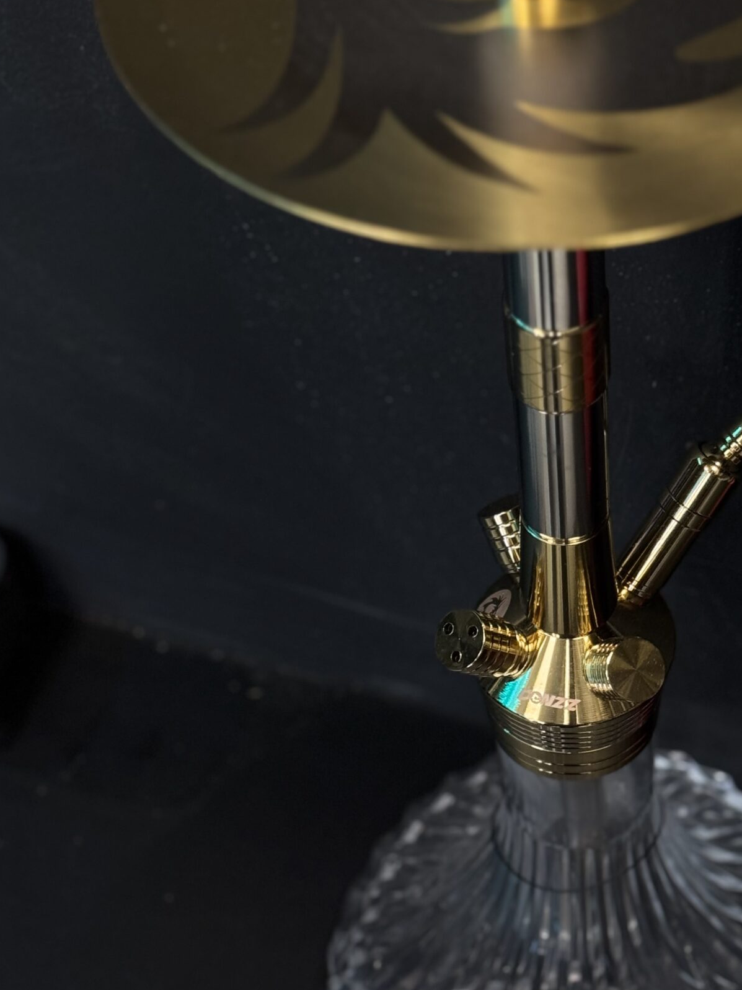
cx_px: 556
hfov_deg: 19.0
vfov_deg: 25.3
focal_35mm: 77
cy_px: 433
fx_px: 2201
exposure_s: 1/60
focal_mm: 6.76
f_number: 1.78
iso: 200
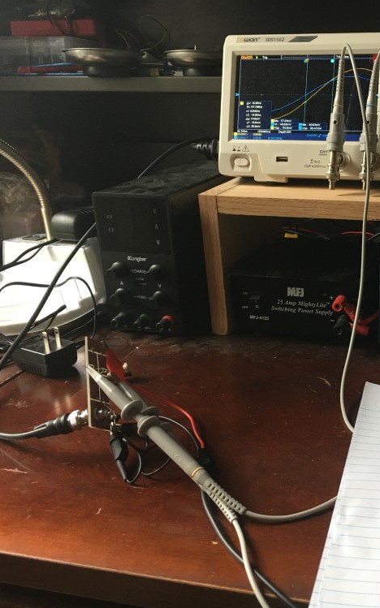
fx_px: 696
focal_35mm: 42
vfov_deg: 47.2
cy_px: 300
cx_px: 363
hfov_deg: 28.9
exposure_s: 1/30
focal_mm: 4.15
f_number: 2.2
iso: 100
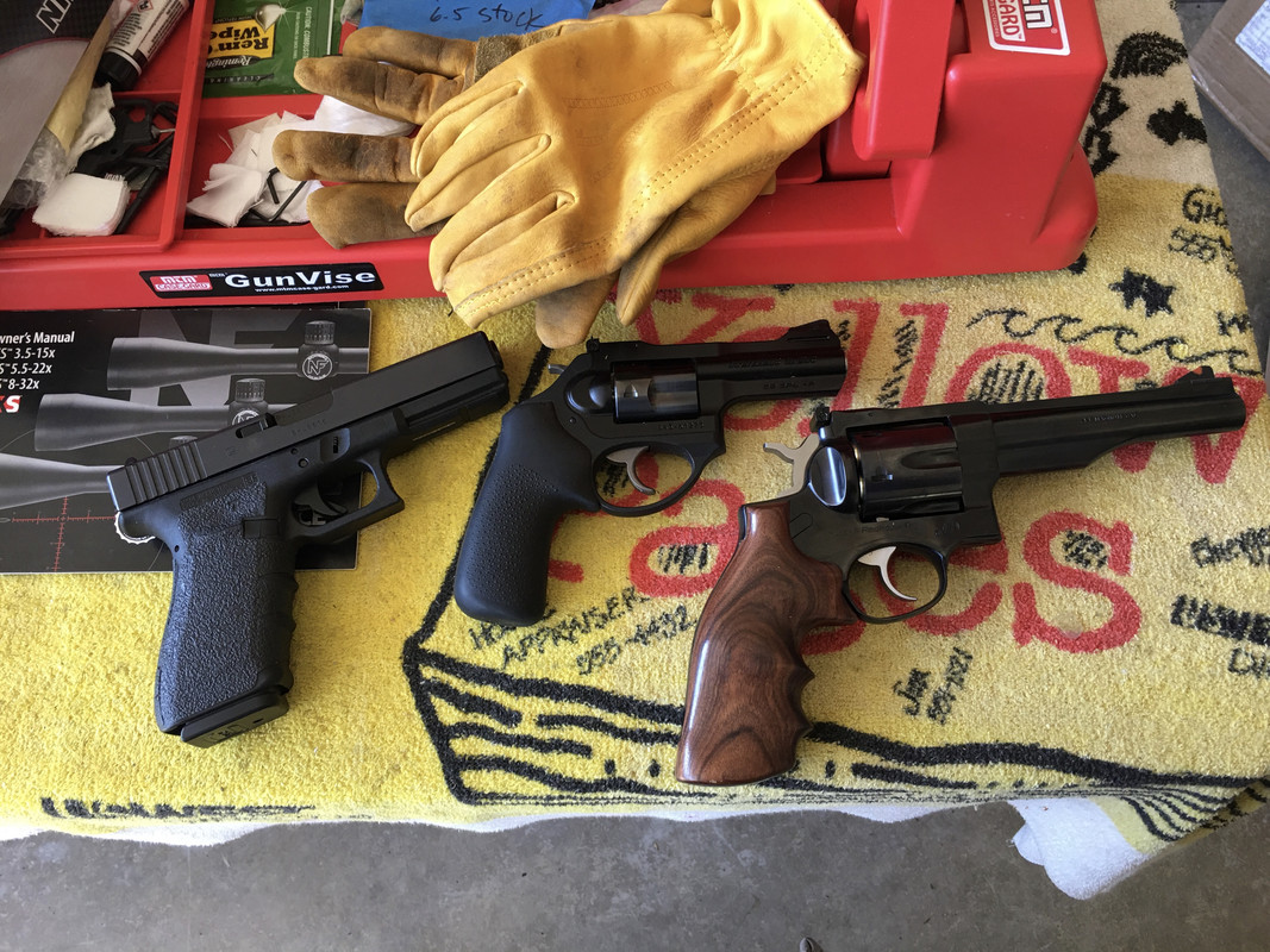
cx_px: 635
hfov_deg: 61.7
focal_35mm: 29
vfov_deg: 48.2
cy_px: 476
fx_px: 1064
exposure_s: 1/30
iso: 32
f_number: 2.2
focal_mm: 4.15
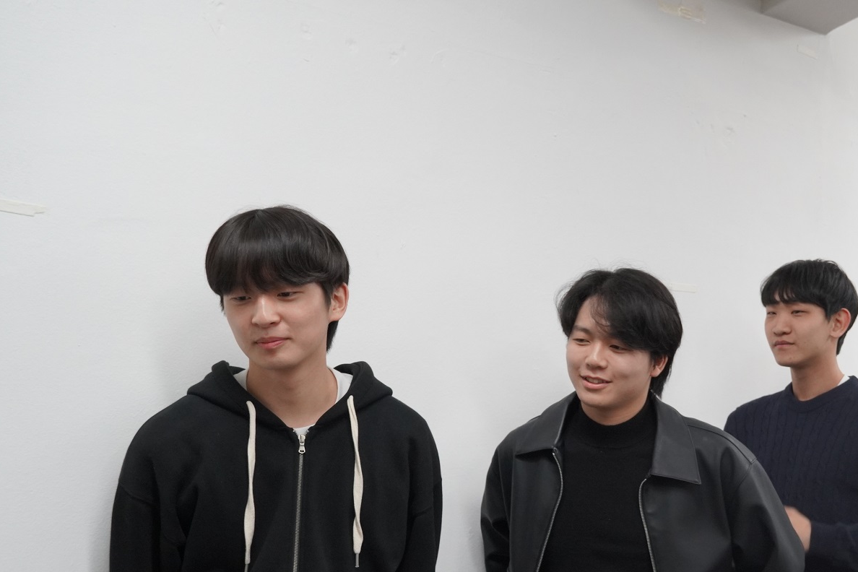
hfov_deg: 38.6
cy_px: 422
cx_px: 646
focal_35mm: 50
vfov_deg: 26.7
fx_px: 1192
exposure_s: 1/160
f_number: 4
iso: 1600
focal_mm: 22
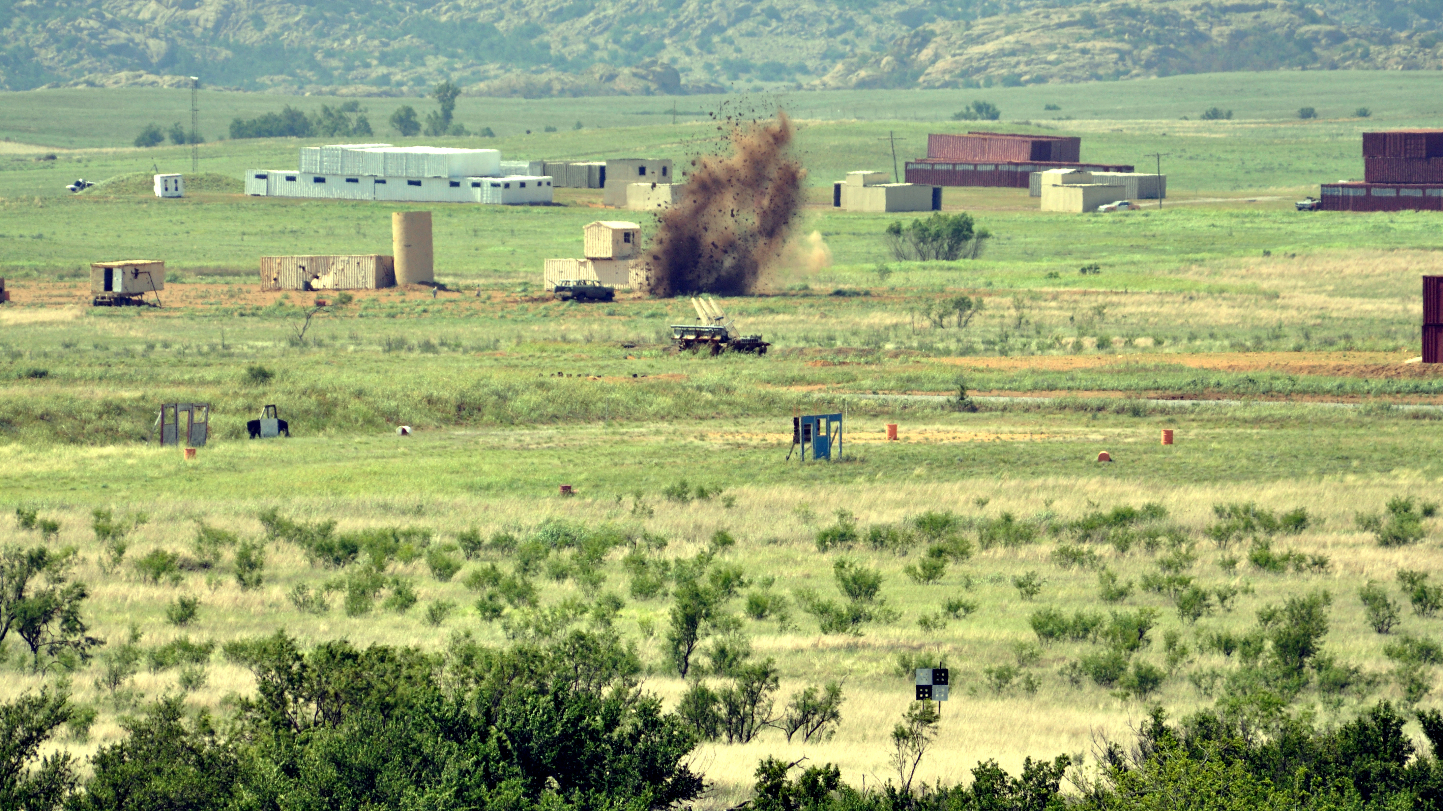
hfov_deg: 3.4
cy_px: 350
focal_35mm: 629
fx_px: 24066
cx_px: 722
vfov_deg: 1.9
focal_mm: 400
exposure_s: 1/1600
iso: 400
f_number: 5.6
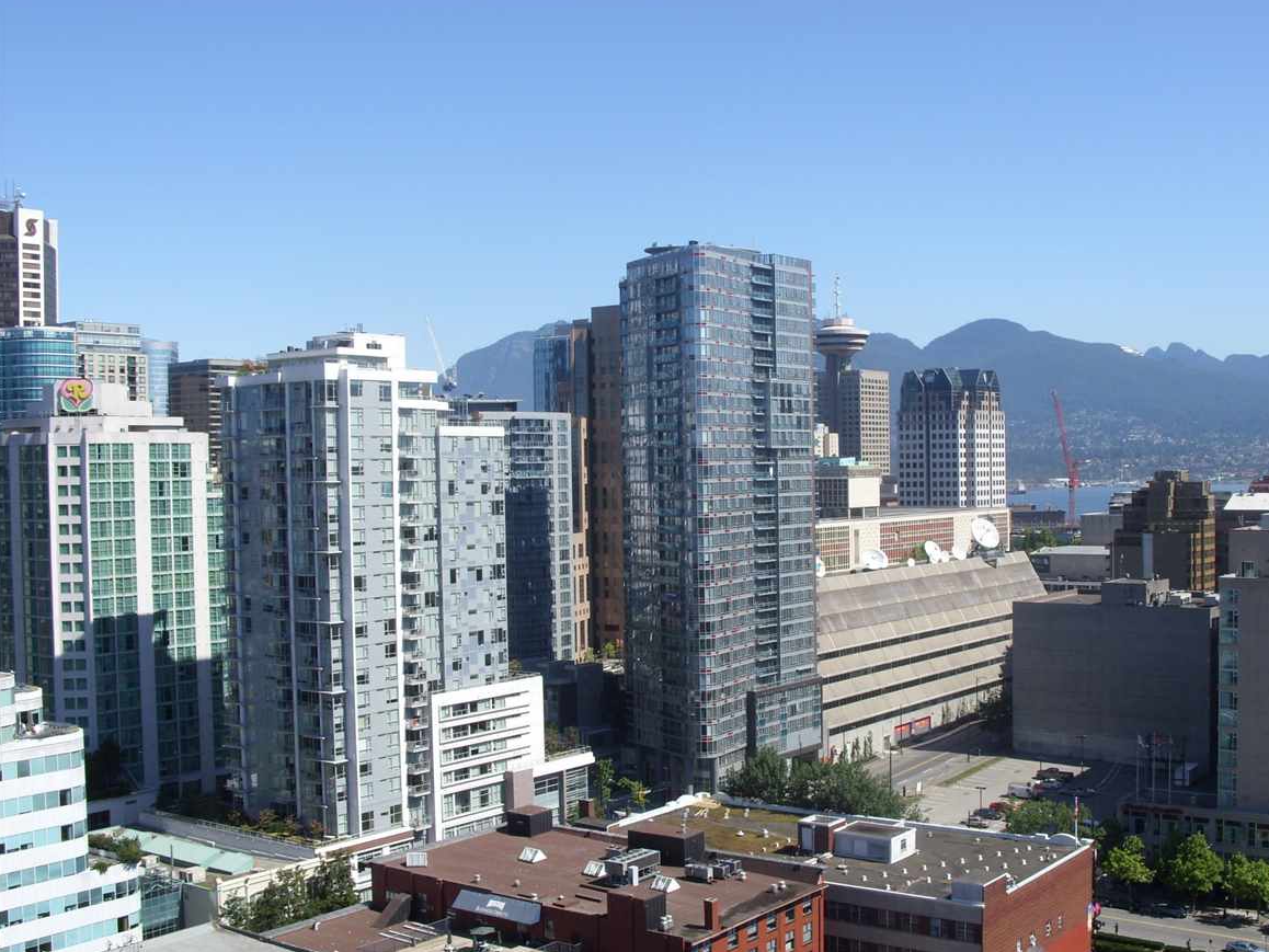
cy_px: 498
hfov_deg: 44.7
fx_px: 1540
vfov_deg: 34.4
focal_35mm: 42
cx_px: 698
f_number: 4.9
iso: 50
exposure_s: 1/402
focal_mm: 6.3
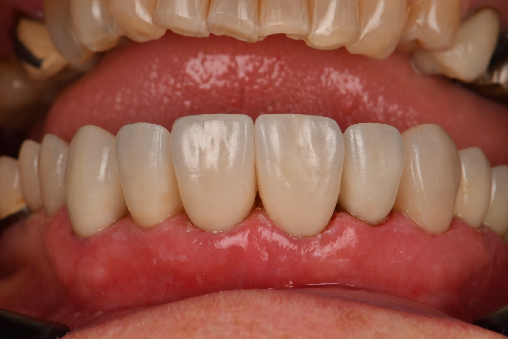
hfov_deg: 16.3
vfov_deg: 10.9
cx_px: 254
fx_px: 1778
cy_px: 170
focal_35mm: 126
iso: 200
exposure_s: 1/160
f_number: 32
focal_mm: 105
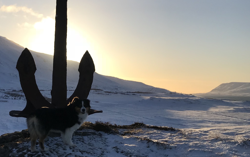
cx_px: 78
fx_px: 395
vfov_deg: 22.3
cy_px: 101
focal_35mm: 58
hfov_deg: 34.7
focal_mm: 3.99
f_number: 1.8
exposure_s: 1/3096
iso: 20
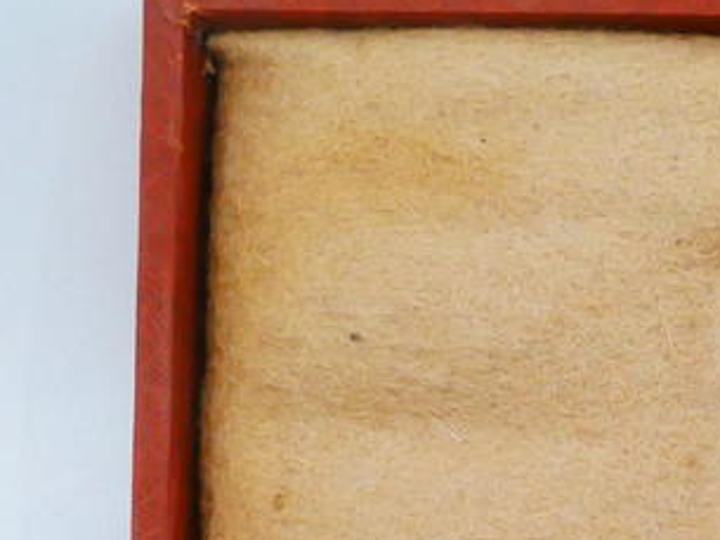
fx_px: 3766
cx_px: 980
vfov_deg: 8.0
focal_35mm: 181
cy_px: 862
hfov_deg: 10.6
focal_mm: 23
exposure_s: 1/160
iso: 640
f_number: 10
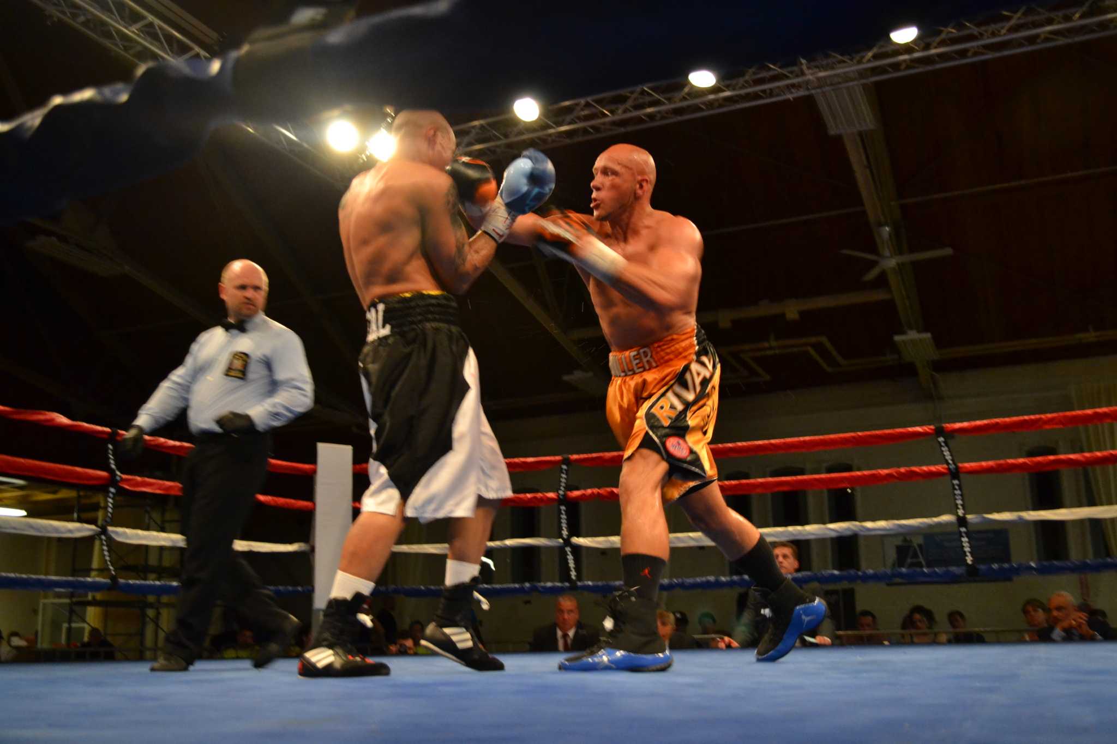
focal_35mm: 36
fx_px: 1117
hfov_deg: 53.1
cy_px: 372
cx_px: 558
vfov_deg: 36.9
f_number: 4
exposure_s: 1/60
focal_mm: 24
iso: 1600
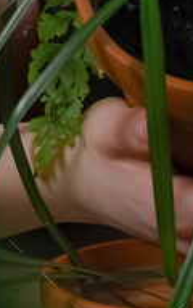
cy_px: -378
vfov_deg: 7.5
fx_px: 2213
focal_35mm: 264
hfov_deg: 5.0
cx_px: 121
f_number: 3.6
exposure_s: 1/160
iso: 160
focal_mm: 37.4
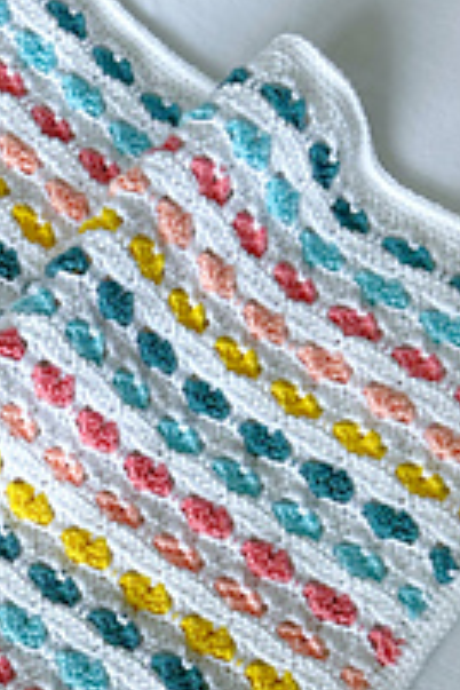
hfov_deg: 20.4
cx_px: -108
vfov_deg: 31.2
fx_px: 1188
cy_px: 587
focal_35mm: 62
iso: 80
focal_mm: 6.86
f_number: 1.78
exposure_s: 1/458
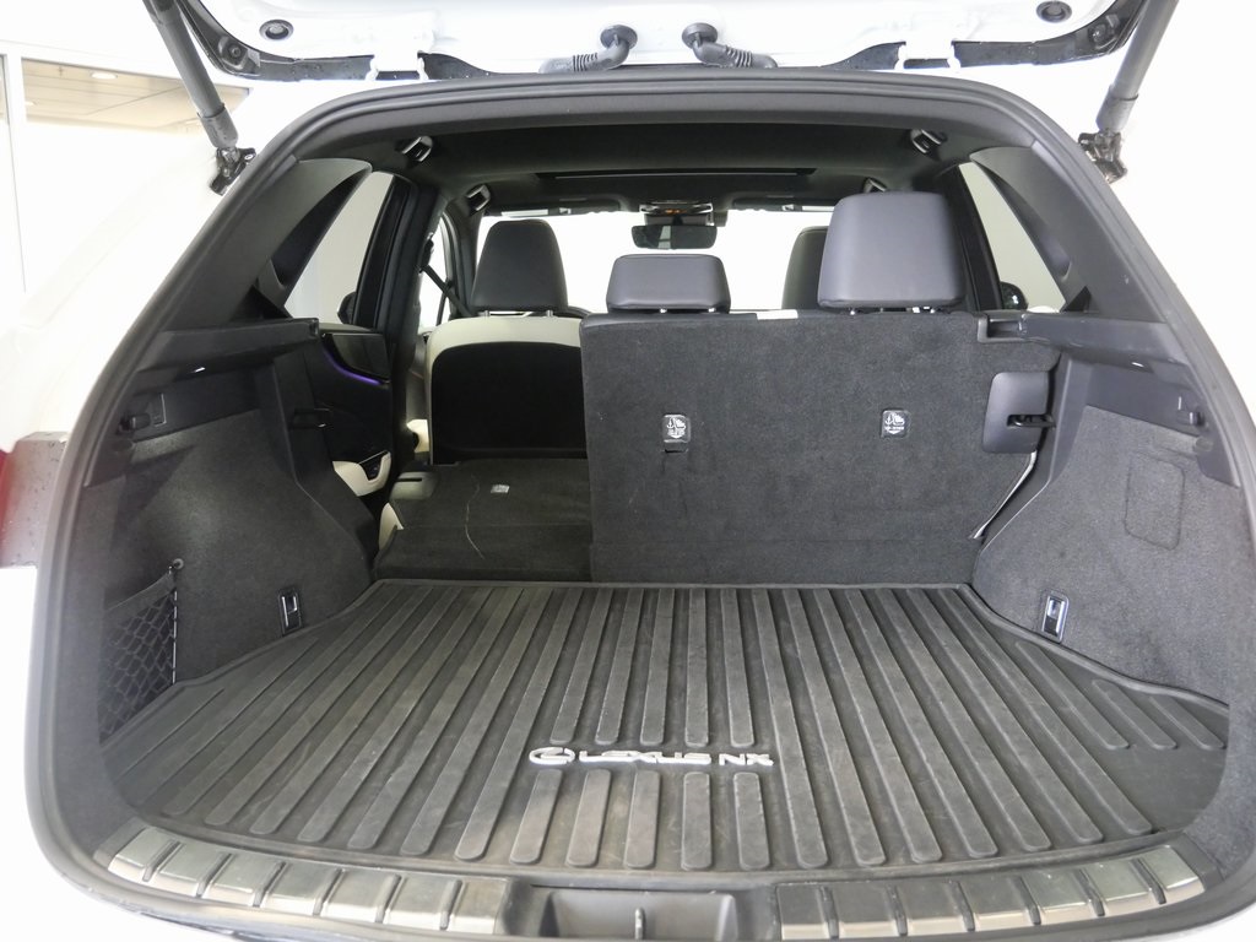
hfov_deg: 60.0
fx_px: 1089
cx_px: 628
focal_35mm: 30
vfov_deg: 46.8
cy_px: 471
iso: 3200
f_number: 3.7
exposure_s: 1/13
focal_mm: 15
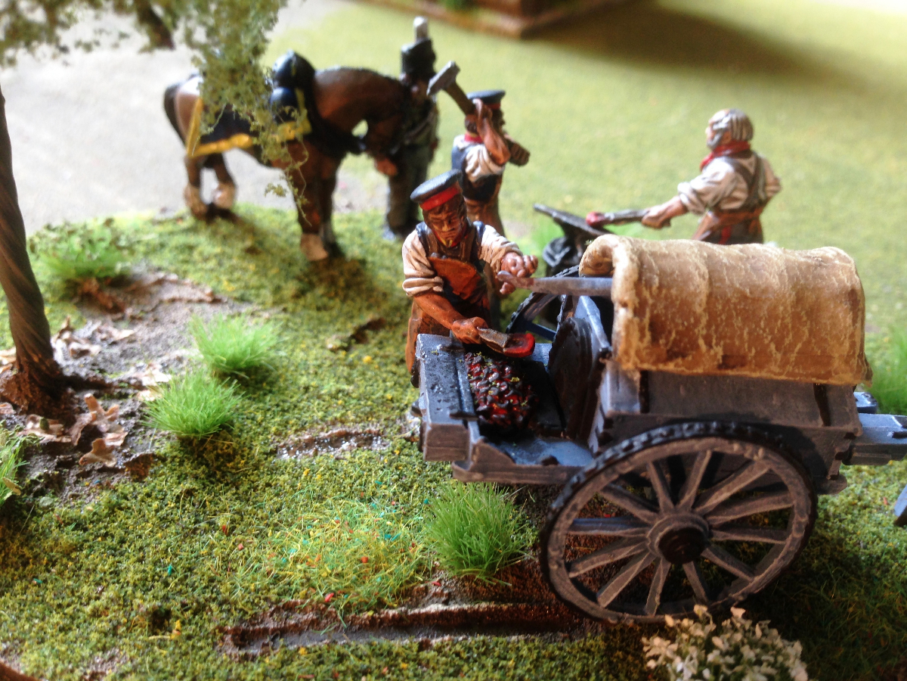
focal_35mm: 33
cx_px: 454
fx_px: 865
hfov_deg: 55.4
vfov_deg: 42.9
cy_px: 340
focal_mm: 4.12
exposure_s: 1/40
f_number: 2.4
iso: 50
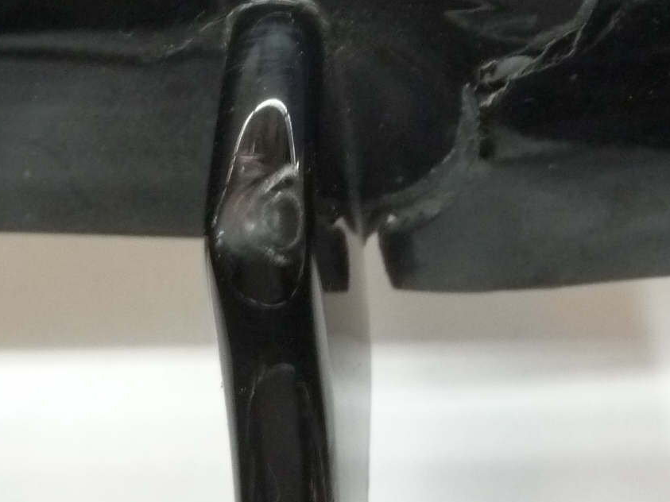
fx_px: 1316
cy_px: 228
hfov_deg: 28.5
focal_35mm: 68
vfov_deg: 21.6
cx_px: 385
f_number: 3.3
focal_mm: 4.7
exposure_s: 1/20
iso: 400
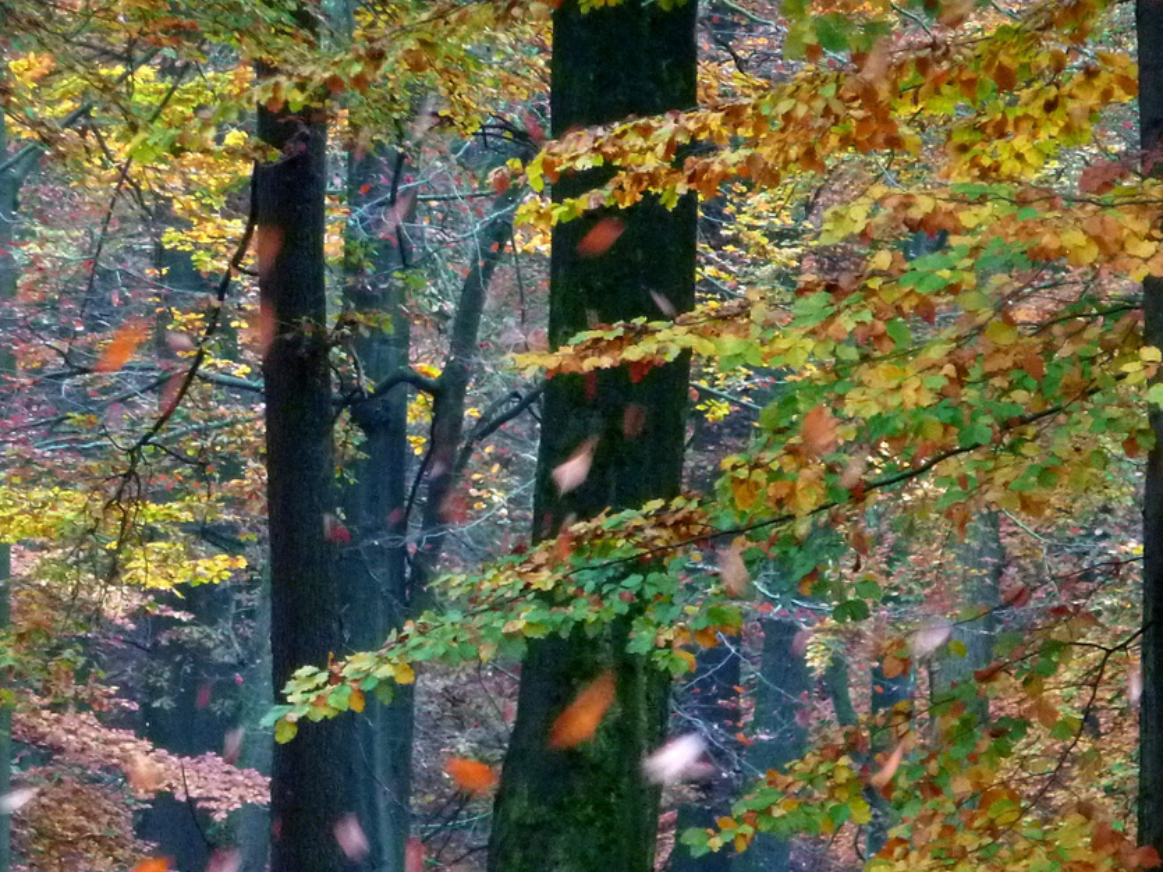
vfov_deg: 3.2
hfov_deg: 4.3
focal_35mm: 459
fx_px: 15419
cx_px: 493
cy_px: 616
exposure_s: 1/30
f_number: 5.6
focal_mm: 47.7
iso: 400
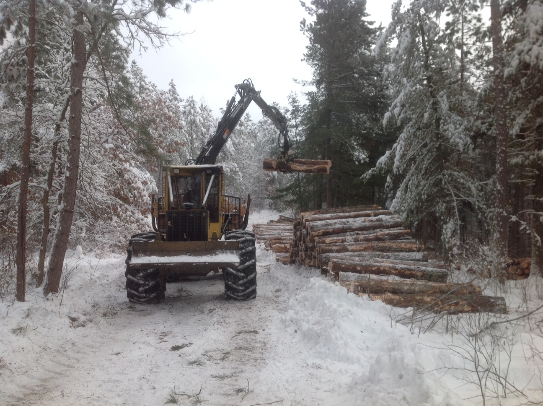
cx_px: 272
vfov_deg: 40.6
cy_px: 203
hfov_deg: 52.7
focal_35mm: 35
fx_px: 548
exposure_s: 1/504
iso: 50
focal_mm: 4.28
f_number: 2.4
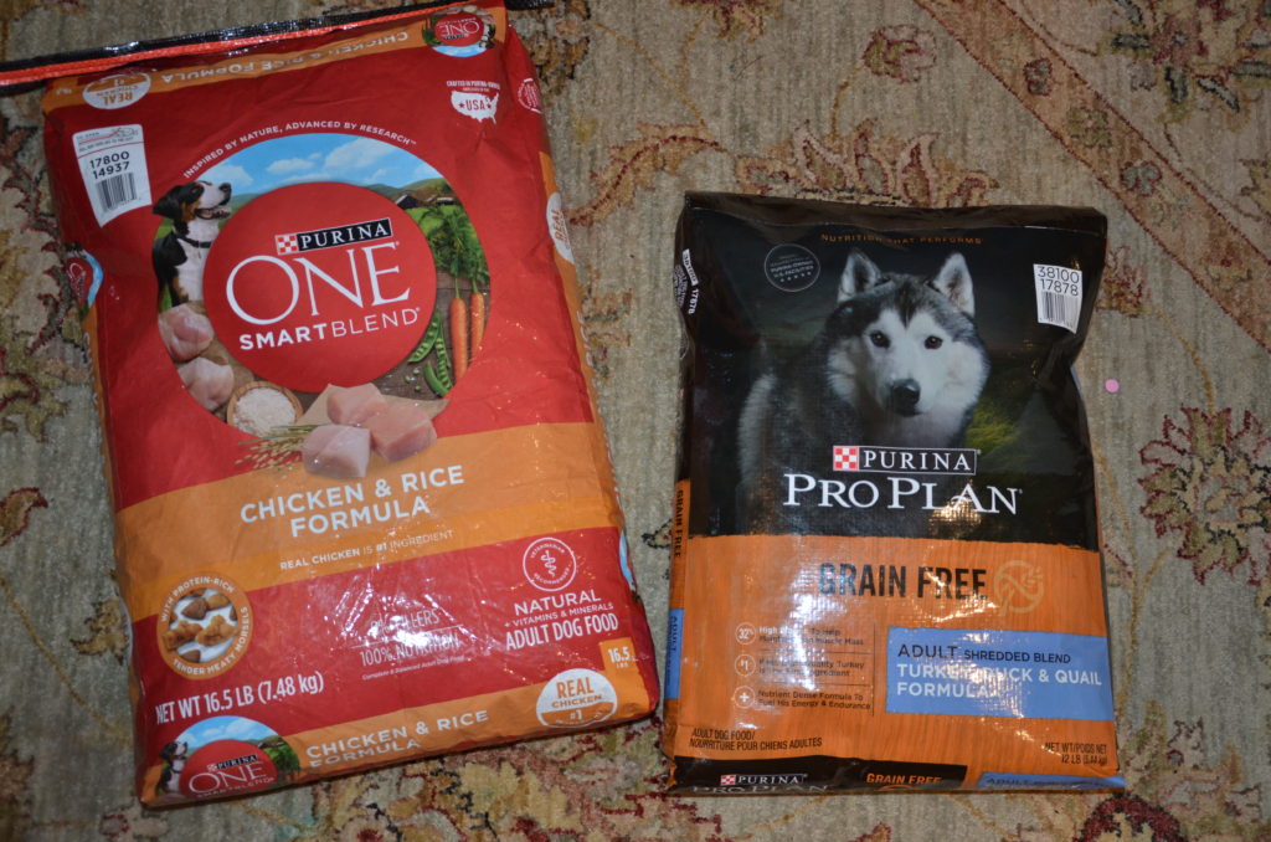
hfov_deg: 41.2
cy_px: 421
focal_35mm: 48
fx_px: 1691
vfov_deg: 27.9
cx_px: 636
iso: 500
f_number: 4.2
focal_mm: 32
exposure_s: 1/60
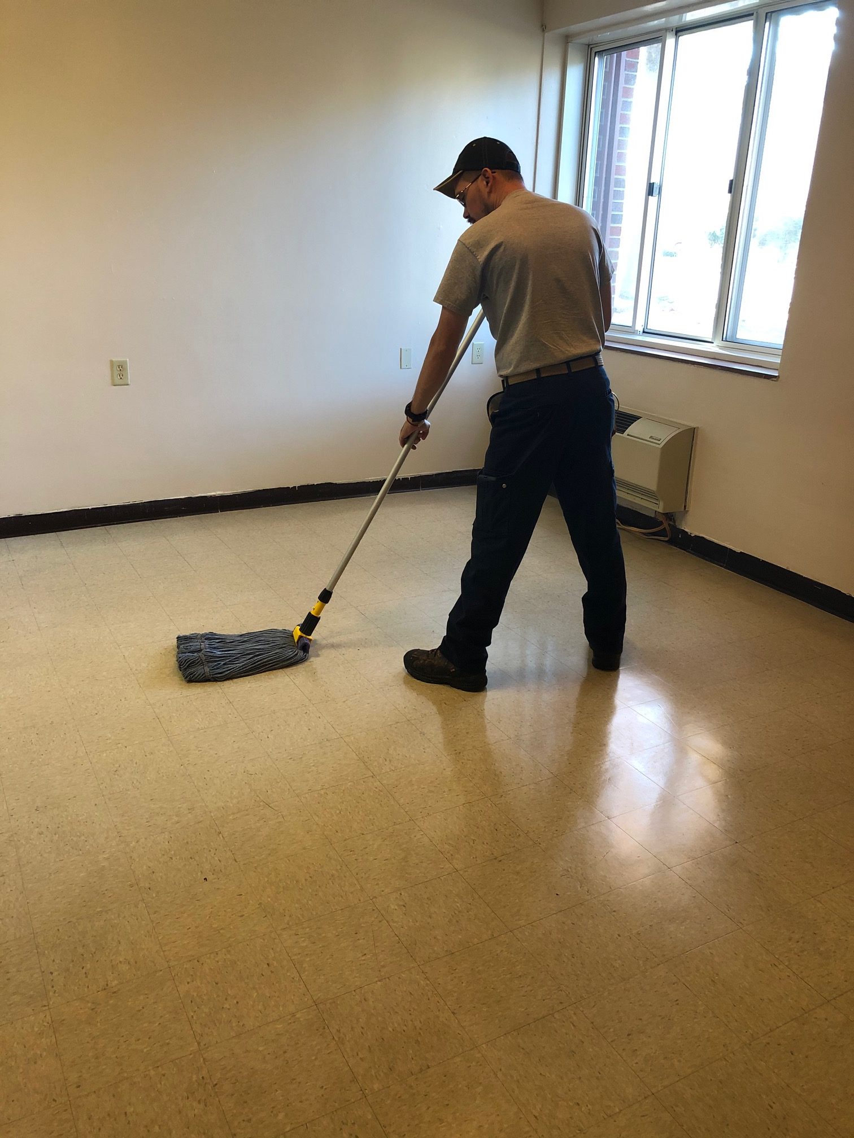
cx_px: 427
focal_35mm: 28
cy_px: 569
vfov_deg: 63.4
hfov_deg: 49.7
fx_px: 921
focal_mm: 3.99
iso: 40
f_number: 1.8
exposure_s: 1/20
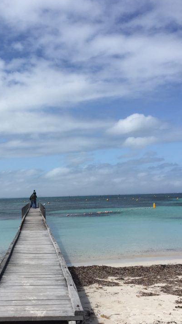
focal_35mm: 41
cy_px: 179
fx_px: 352
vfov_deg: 49.3
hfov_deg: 28.2
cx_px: 29
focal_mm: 4.15
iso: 32
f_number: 2.2
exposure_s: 1/4405
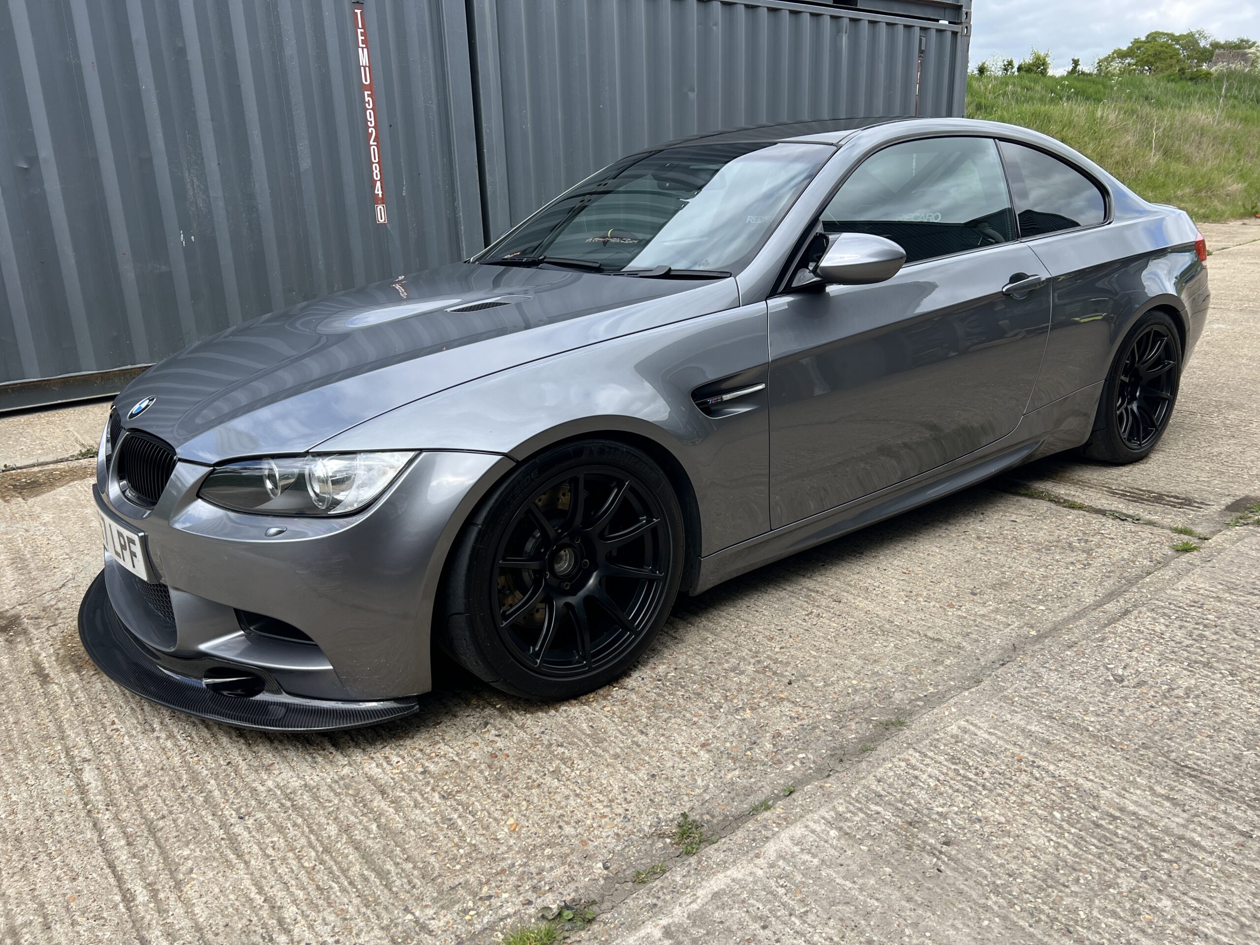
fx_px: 946
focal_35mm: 26
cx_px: 630
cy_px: 472
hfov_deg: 67.3
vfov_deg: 53.1
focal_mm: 5.7
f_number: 1.5
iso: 50
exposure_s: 1/1412
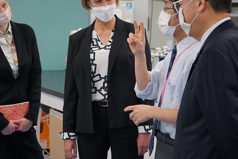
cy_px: 51
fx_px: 628
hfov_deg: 21.4
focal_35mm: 95
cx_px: 98
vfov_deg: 14.4
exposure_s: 1/160
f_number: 4
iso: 1000
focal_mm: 46
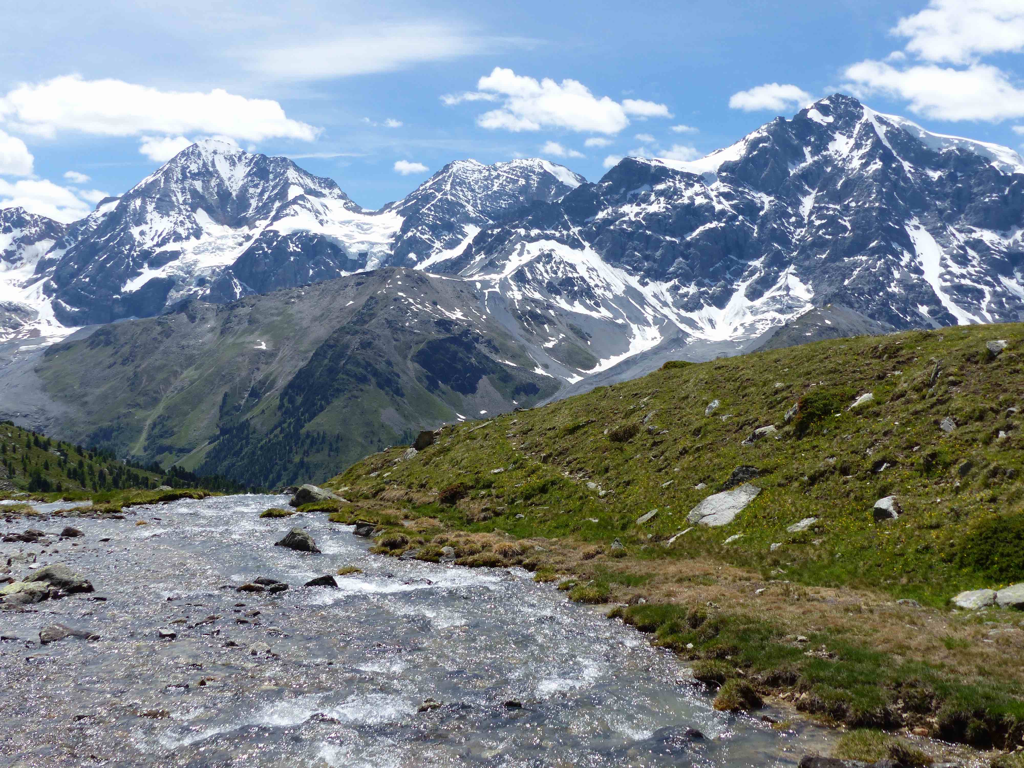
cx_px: 512
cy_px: 384
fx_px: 1124
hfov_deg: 49.0
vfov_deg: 37.7
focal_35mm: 38
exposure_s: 1/1300
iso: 100
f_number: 4
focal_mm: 6.8
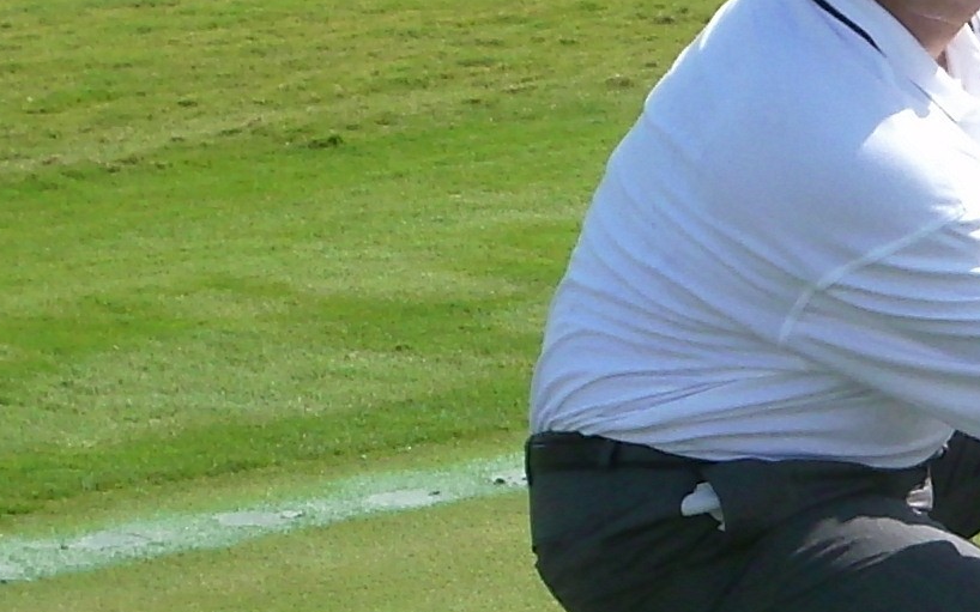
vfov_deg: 6.0
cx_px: 958
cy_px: 304
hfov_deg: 9.5
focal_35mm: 219
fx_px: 5848
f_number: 9.3
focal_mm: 10.36
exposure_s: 1/148
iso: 50
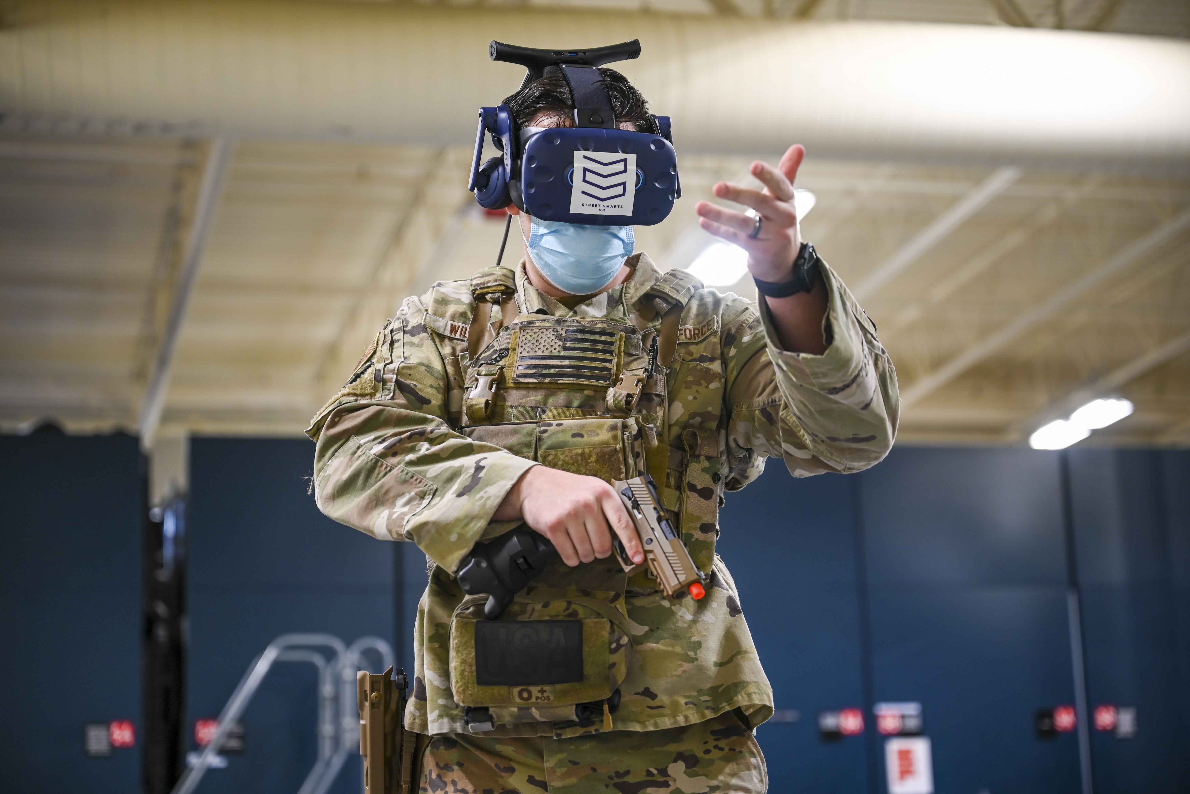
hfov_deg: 28.8
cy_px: 397
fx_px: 2314
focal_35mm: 70
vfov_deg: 19.5
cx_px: 595
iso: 640
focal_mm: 70
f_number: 2.8
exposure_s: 1/125
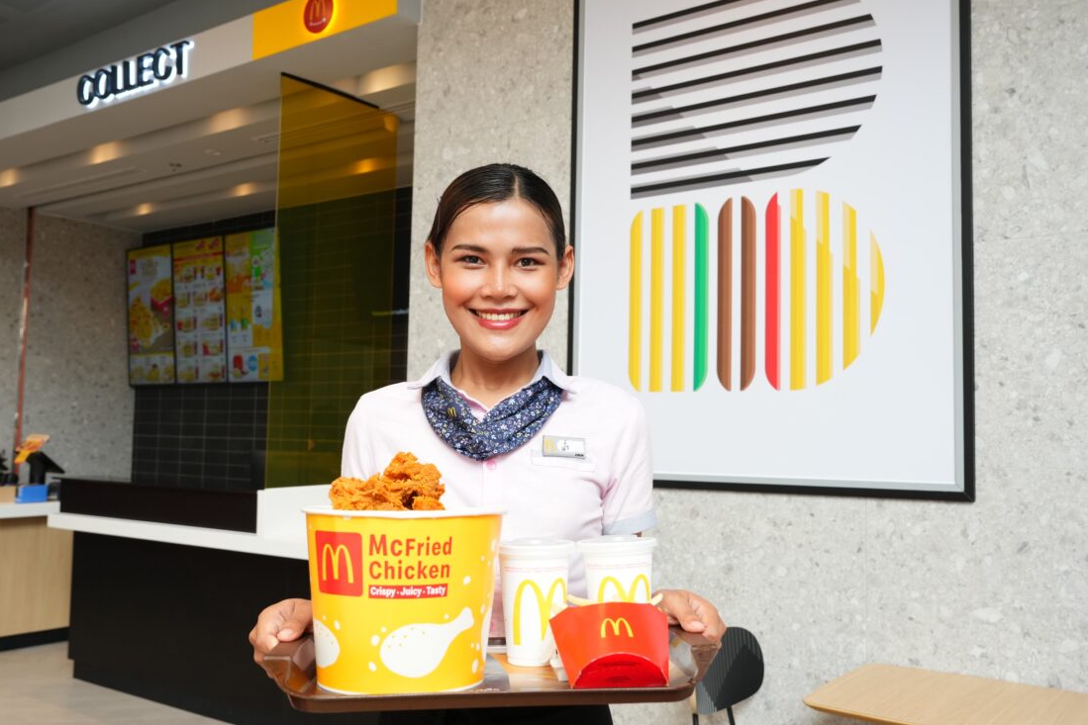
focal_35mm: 33
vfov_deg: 40.0
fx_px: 997
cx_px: 559
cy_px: 367
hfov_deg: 57.2
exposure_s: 1/100
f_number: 6.3
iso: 640
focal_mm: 31
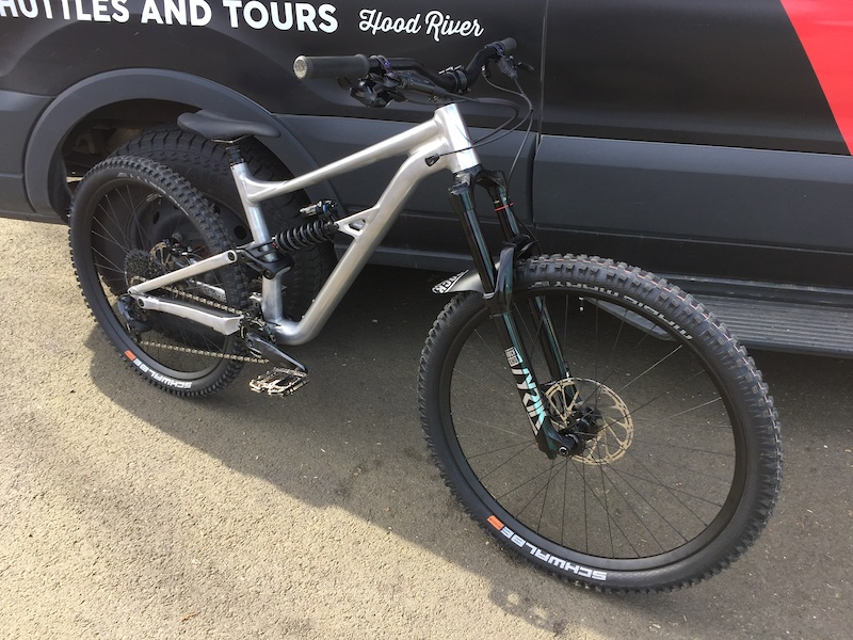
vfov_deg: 48.2
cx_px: 426
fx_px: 715
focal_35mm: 29
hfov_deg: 61.7
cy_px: 320
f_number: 2.2
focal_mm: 4.15
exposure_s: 1/175
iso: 32
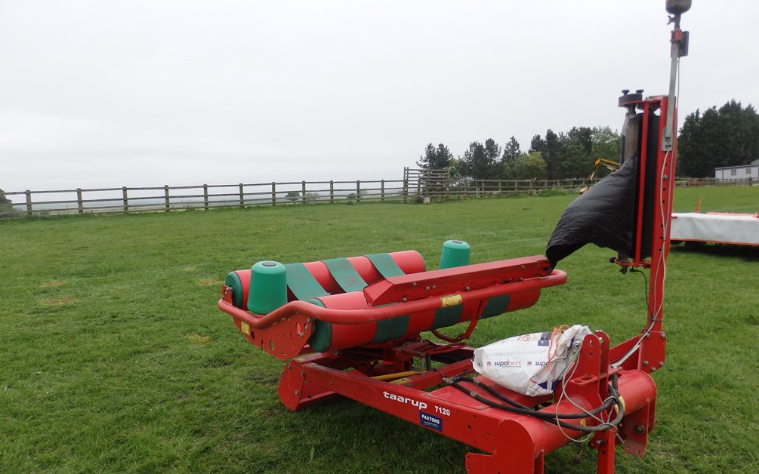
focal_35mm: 27
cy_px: 263
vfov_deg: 45.9
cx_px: 385
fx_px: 558
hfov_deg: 68.4
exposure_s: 1/500
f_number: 3
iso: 100
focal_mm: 4.5
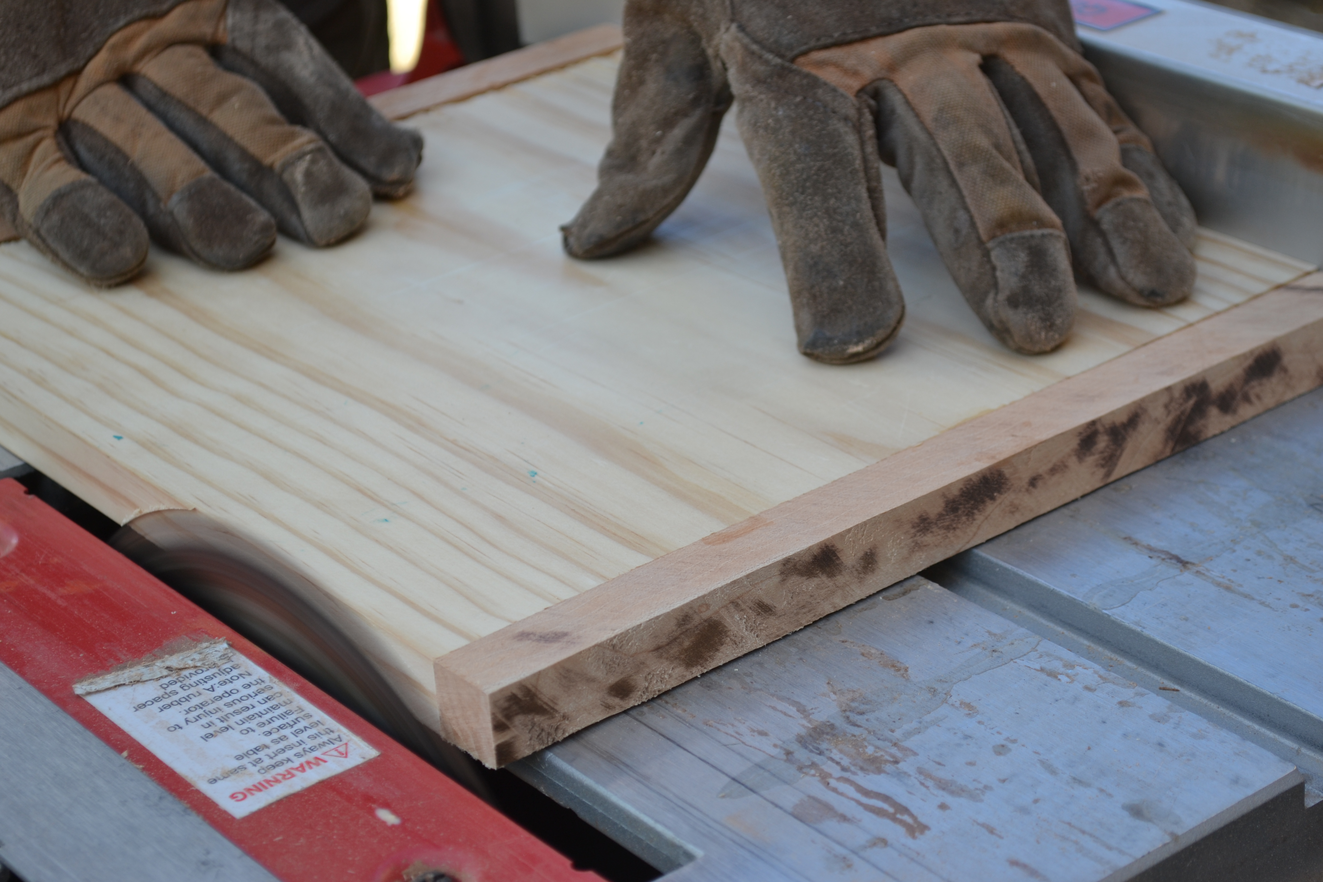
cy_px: 441
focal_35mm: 82
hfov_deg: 24.6
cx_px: 662
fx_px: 3032
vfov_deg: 16.6
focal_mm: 55
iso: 140
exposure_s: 1/125
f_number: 5.6
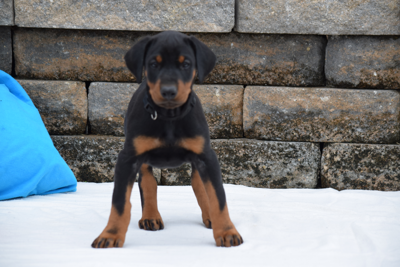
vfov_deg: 9.1
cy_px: 134
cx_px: 200
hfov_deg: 13.7
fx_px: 1667
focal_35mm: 150
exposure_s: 1/160
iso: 400
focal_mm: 100
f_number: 6.3
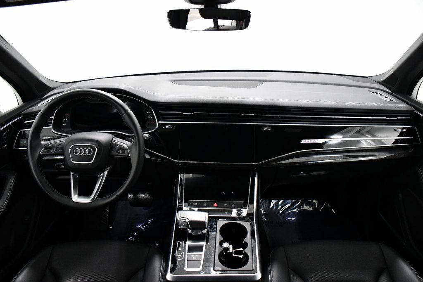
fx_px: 317
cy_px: 141
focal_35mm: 27
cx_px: 212
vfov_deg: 47.9
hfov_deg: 67.4
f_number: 3.5
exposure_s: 1/60
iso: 3600
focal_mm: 18
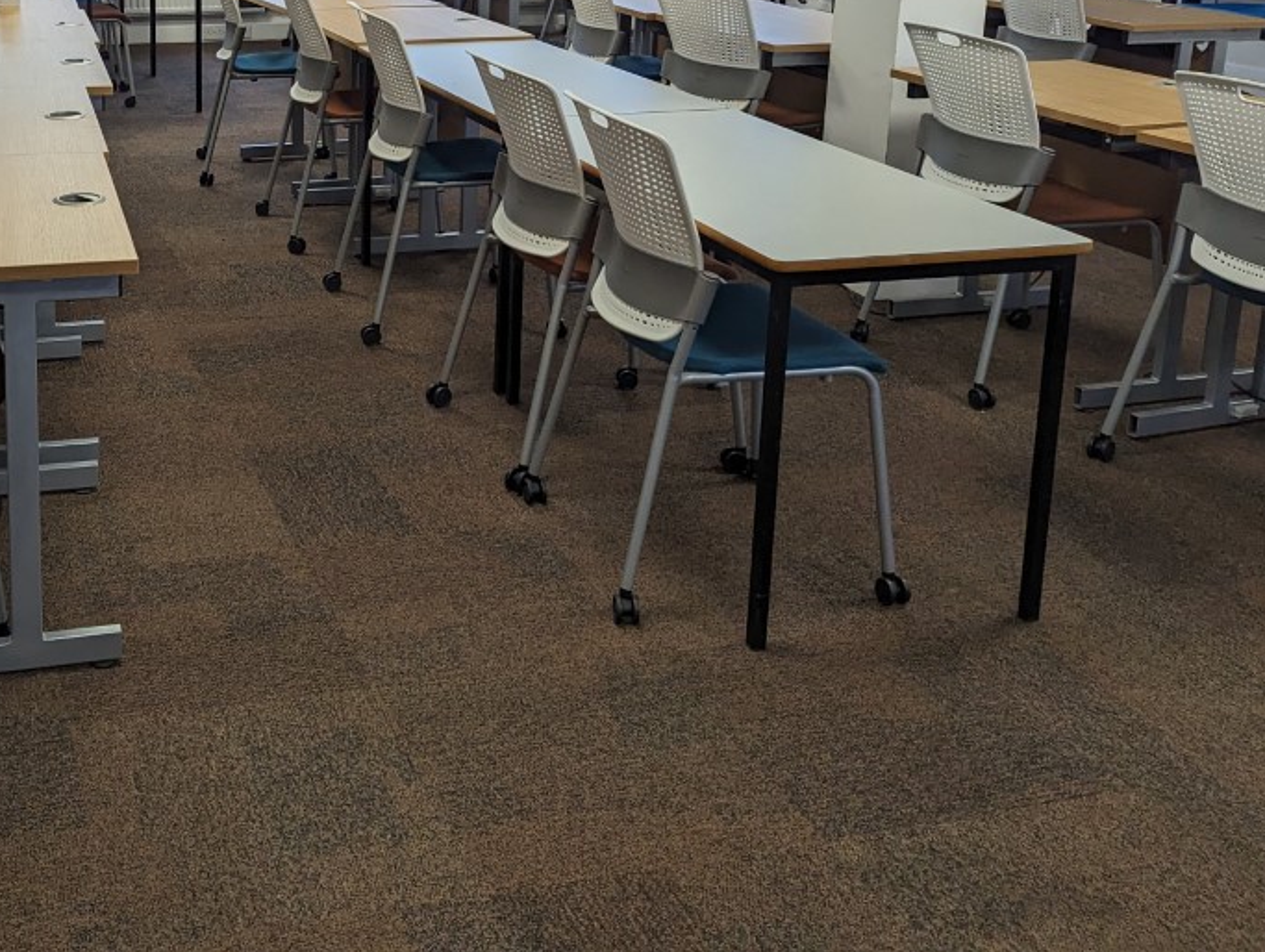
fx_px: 1537
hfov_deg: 42.6
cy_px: 126
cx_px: 238
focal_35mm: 42
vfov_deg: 32.9
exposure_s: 1/566
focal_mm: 6.81
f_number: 1.85
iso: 455
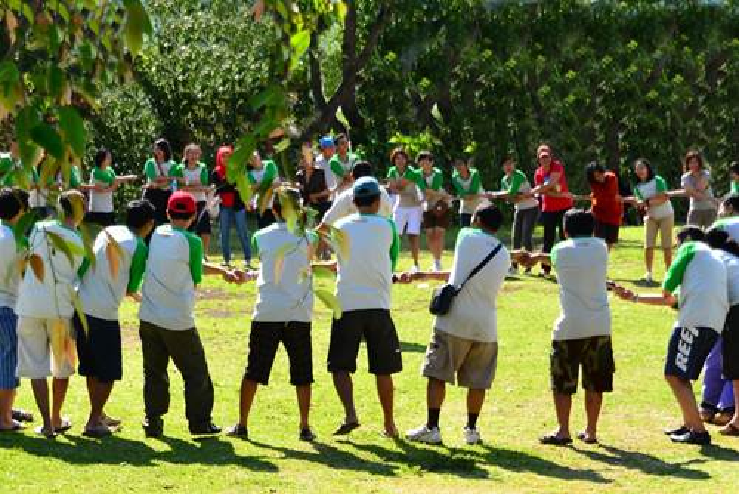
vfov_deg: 22.7
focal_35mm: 60
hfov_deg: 33.4
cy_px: 247
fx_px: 1232
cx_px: 370
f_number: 5.6
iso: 100
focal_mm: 40
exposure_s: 1/250
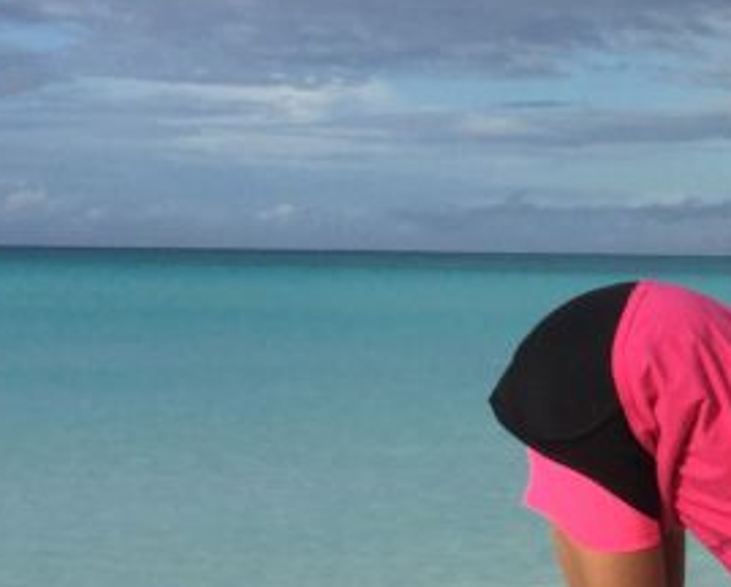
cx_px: 962
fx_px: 2492
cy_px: 226
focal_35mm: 115
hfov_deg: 15.8
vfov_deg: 13.4
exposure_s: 1/2262
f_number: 2.4
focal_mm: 3.3
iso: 25
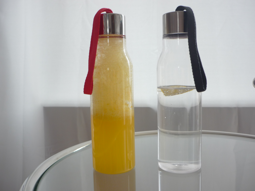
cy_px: 96
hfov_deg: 55.4
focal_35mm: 33
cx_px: 128
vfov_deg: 42.9
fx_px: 243
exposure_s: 1/8
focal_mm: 5.5
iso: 100
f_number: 2.8
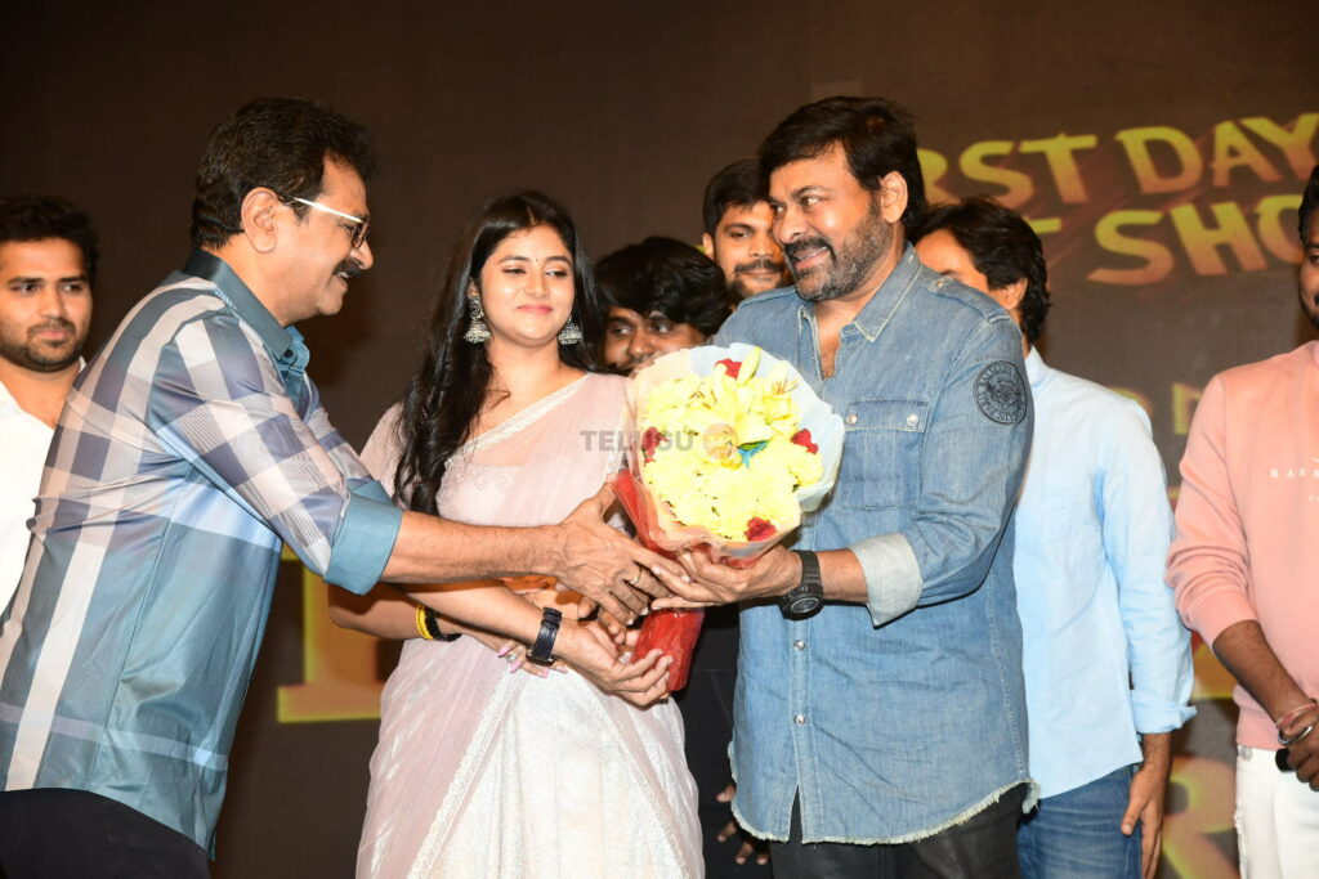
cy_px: 440
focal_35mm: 110
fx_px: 4031
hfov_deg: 18.6
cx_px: 660
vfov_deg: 12.5
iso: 640
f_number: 6.3
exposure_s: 1/125
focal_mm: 110
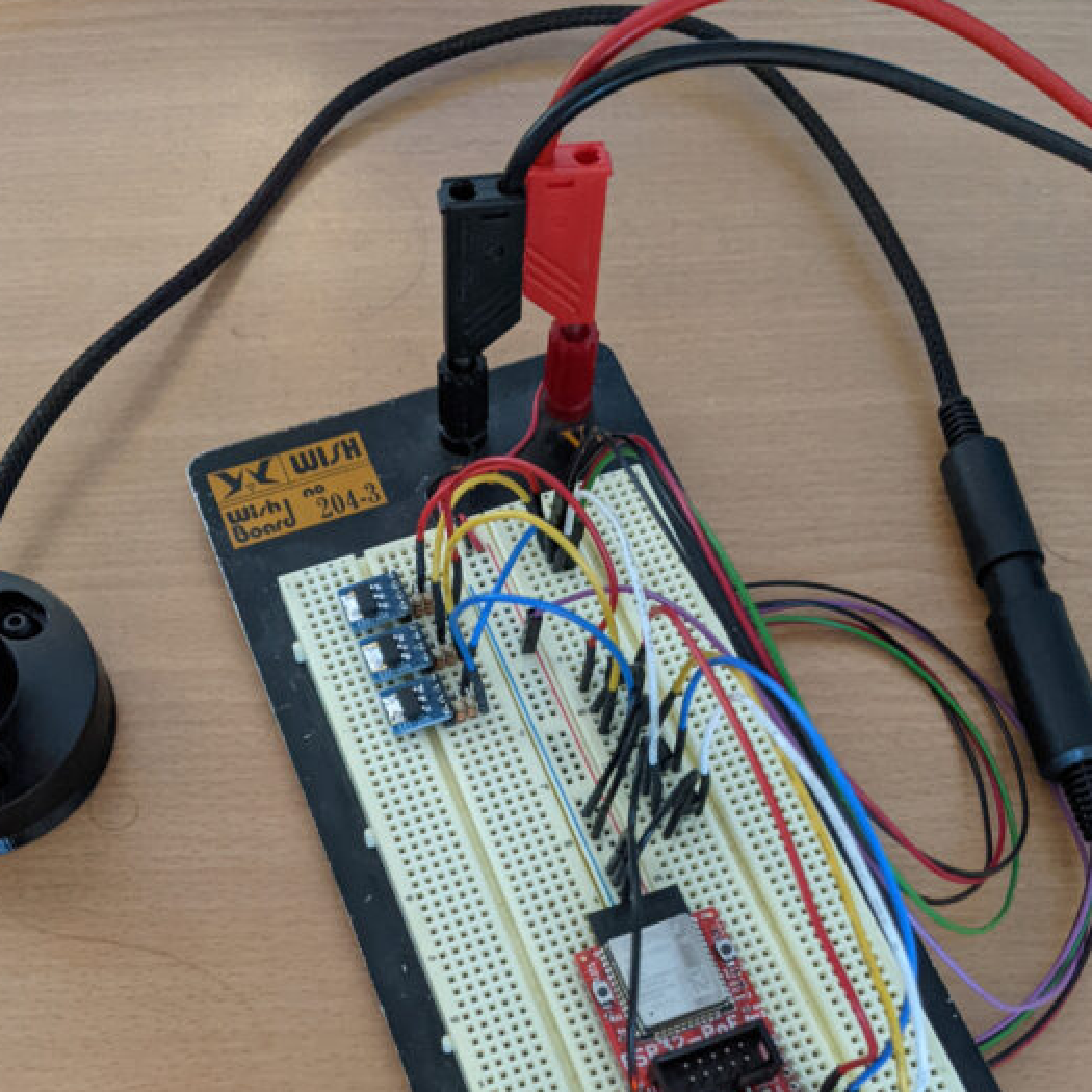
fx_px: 1428
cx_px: 472
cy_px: 884
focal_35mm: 40
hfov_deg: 41.8
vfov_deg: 40.1
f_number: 1.8
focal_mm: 4.44
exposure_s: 1/28.4
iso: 1090
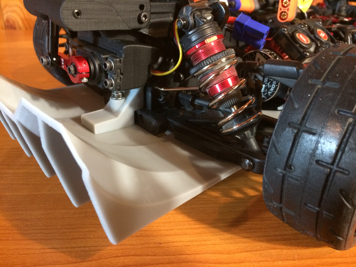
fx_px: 298
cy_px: 134
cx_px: 178
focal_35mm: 29
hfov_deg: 61.7
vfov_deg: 48.2
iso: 320
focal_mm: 4.15
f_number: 2.2
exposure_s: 1/20
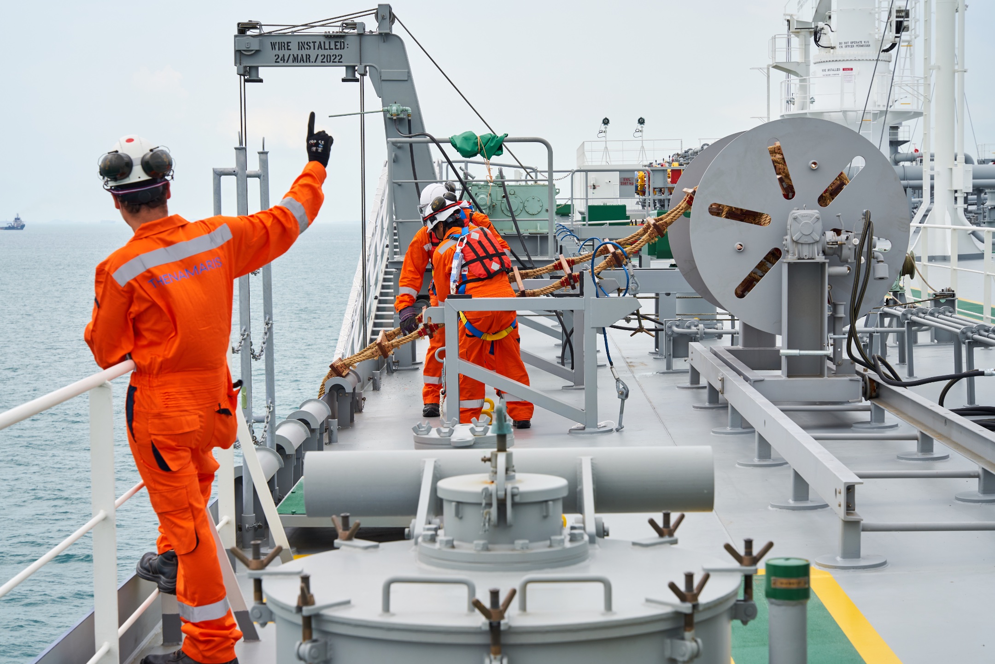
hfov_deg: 29.8
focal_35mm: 68
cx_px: 498
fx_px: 1868
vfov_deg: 20.1
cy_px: 332
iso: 100
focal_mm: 67.6
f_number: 9
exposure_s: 1/160
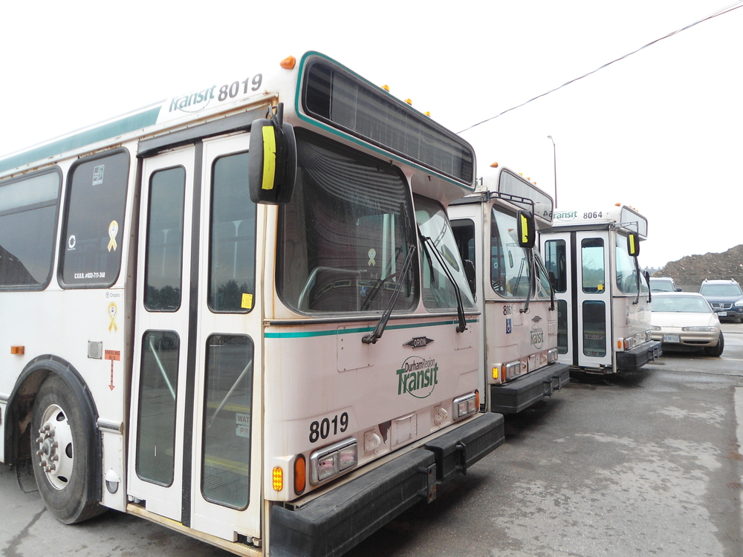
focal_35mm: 26
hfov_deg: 67.3
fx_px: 558
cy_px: 278
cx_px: 372
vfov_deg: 53.1
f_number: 2.8
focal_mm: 4.7
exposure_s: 1/200
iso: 80
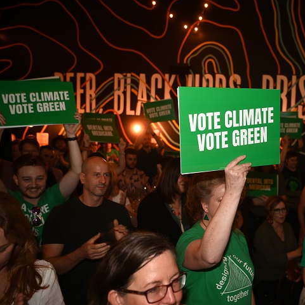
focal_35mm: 31
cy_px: 154
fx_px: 309
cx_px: 221
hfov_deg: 50.8
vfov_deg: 52.5
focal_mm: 24
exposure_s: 1/30
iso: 400
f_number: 2.8
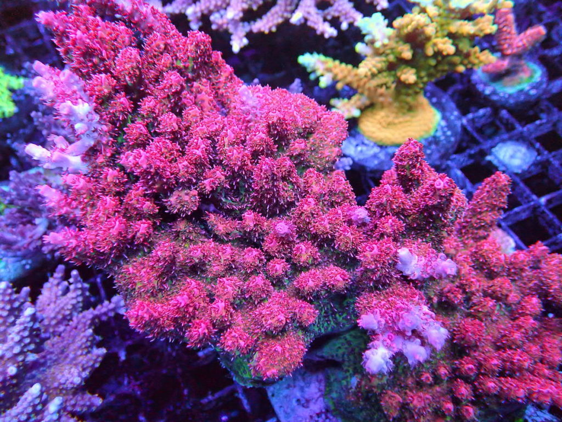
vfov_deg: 46.8
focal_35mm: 30
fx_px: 487
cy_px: 211
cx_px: 281
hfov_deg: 60.0
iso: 500
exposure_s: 1/100
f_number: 2.3
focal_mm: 5.5
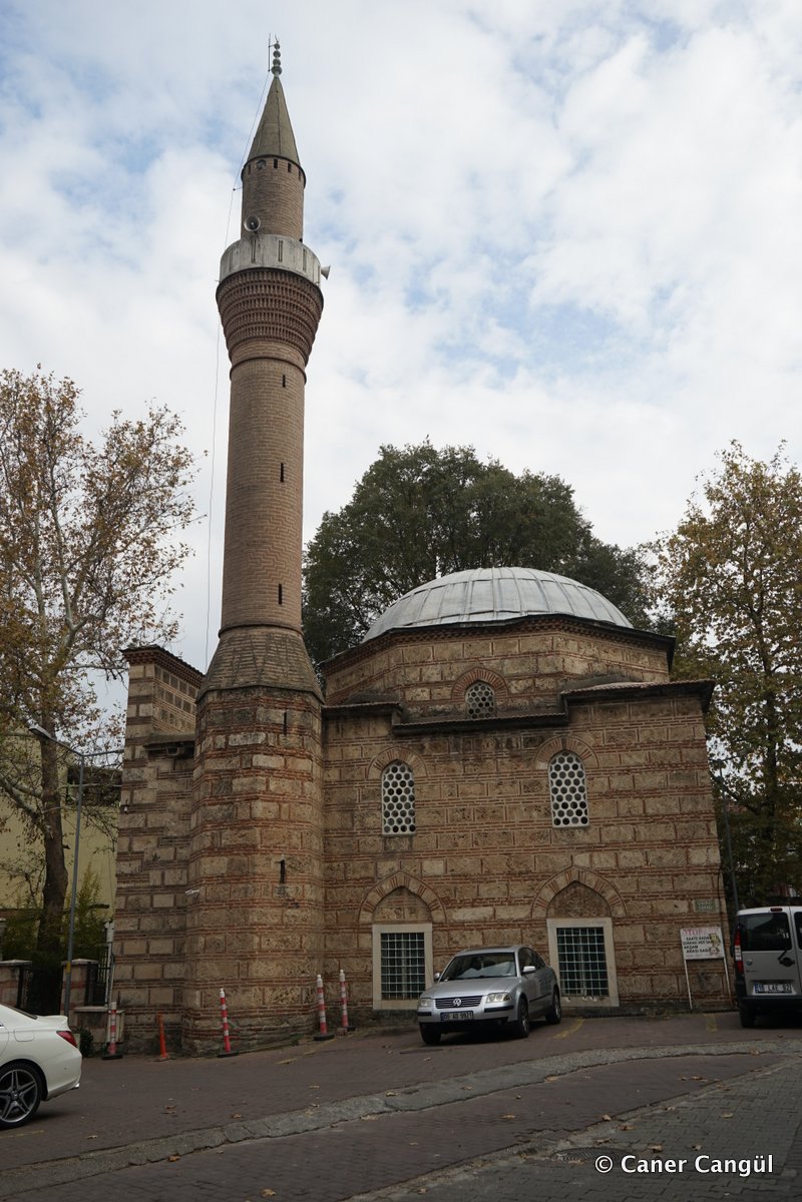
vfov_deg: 63.7
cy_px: 601
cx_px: 401
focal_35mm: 29
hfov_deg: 45.0
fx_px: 969
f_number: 9
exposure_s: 1/100
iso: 100
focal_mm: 29
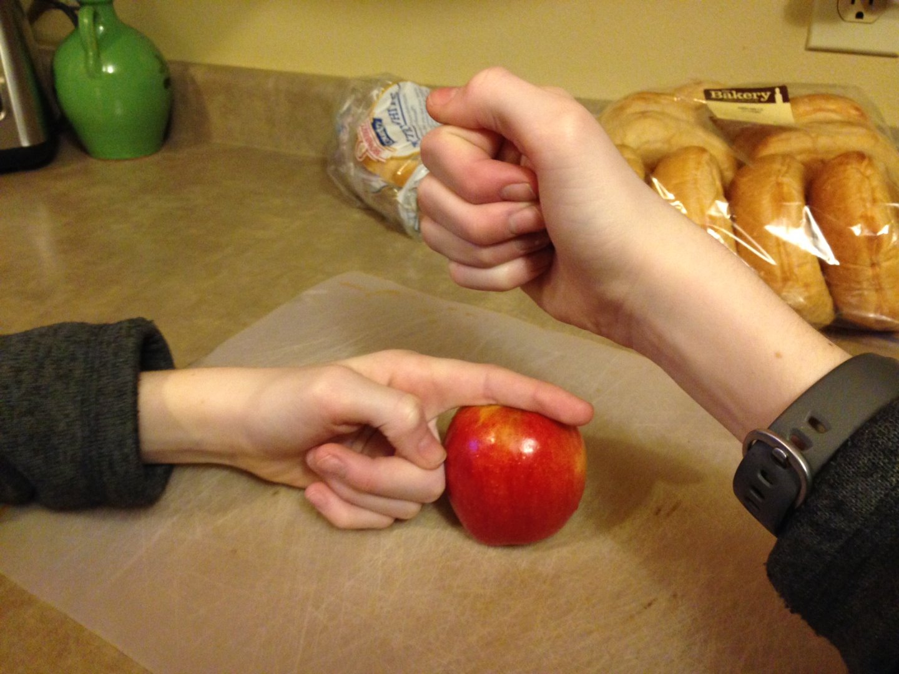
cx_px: 450
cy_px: 337
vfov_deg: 42.9
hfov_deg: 55.4
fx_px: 857
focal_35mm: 33
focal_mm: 4.12
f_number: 2.4
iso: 320
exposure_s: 1/20
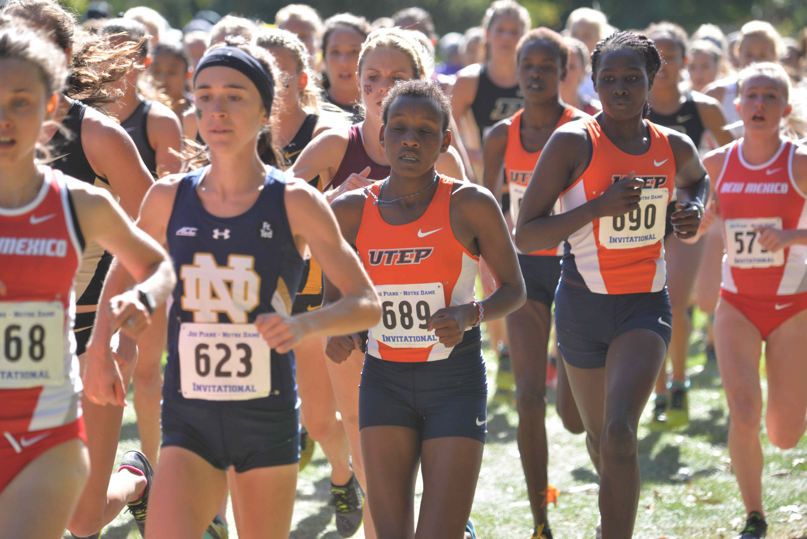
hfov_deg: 9.8
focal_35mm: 210
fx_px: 4709
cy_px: 270
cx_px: 404
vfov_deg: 6.5
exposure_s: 1/1000
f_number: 5.3
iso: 800
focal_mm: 210
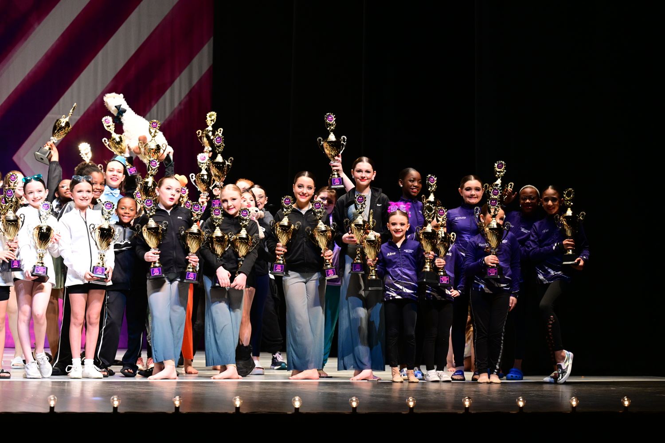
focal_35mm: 100
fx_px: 1847
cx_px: 332
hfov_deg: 20.4
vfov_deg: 13.7
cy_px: 222
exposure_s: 1/400
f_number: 4.5
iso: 3200
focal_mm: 100
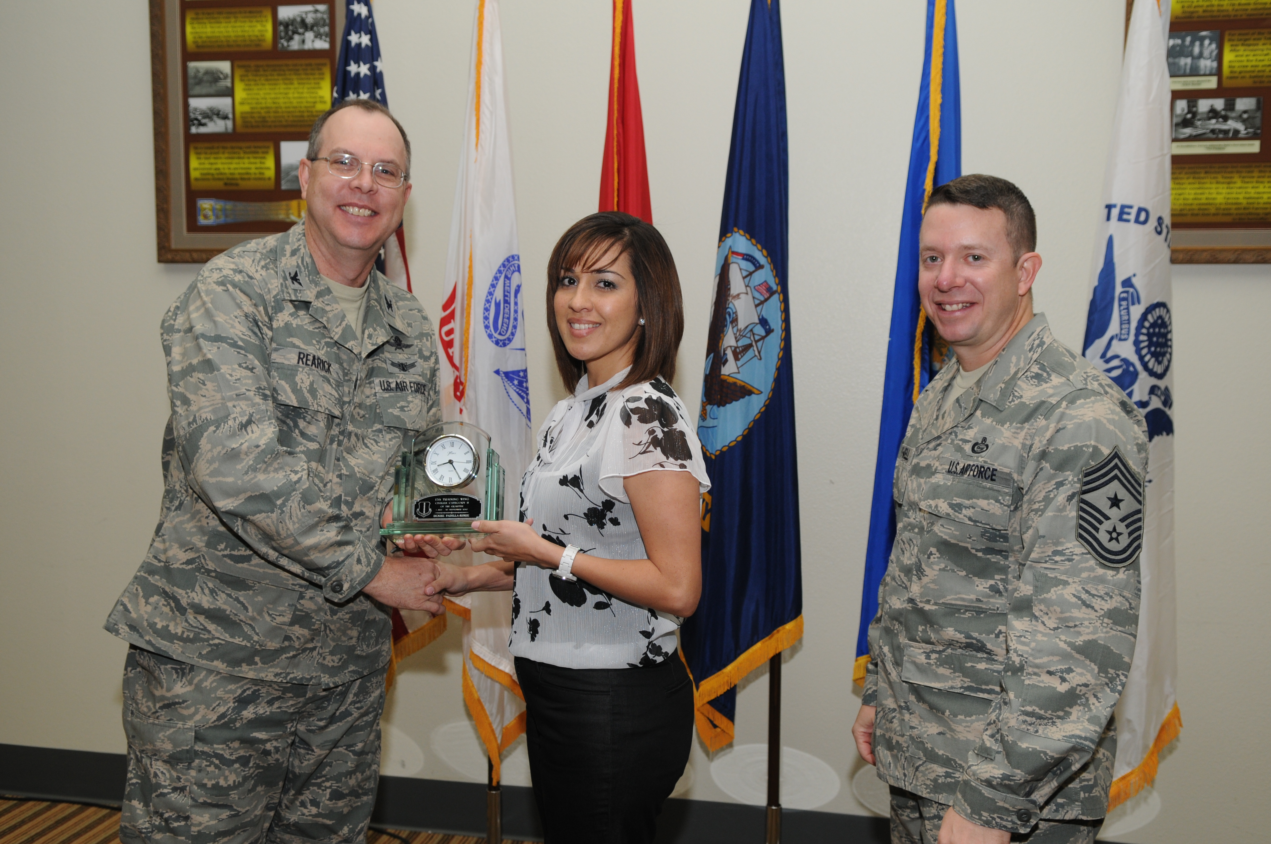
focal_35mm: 36
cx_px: 636
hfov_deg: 53.2
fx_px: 1269
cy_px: 422
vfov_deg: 36.8
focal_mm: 24
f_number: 4.5
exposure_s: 1/80
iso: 320
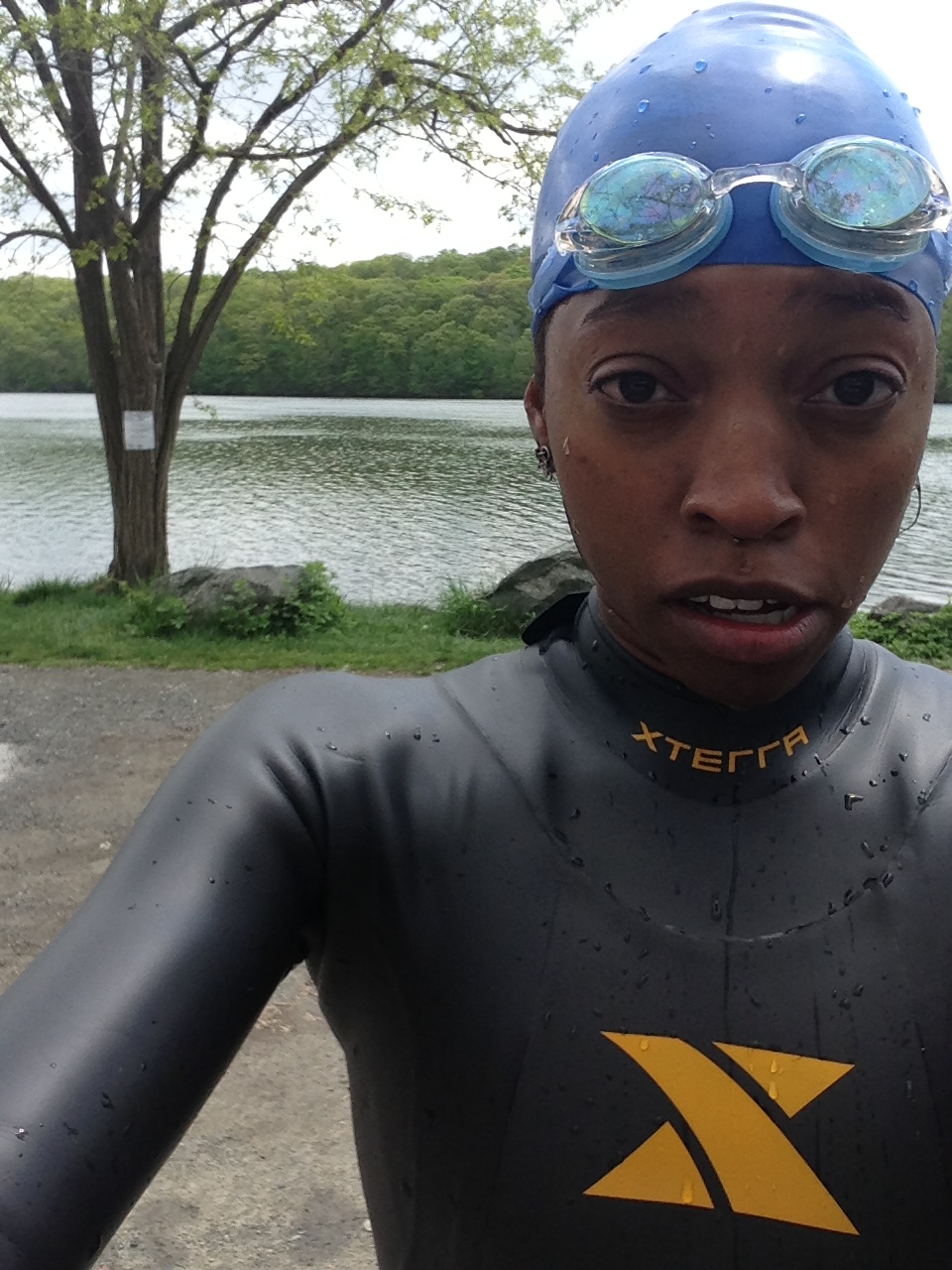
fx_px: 1283
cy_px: 635
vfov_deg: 52.6
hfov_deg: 40.7
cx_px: 476
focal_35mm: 35
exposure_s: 1/625
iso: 32
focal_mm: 2.18
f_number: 2.4
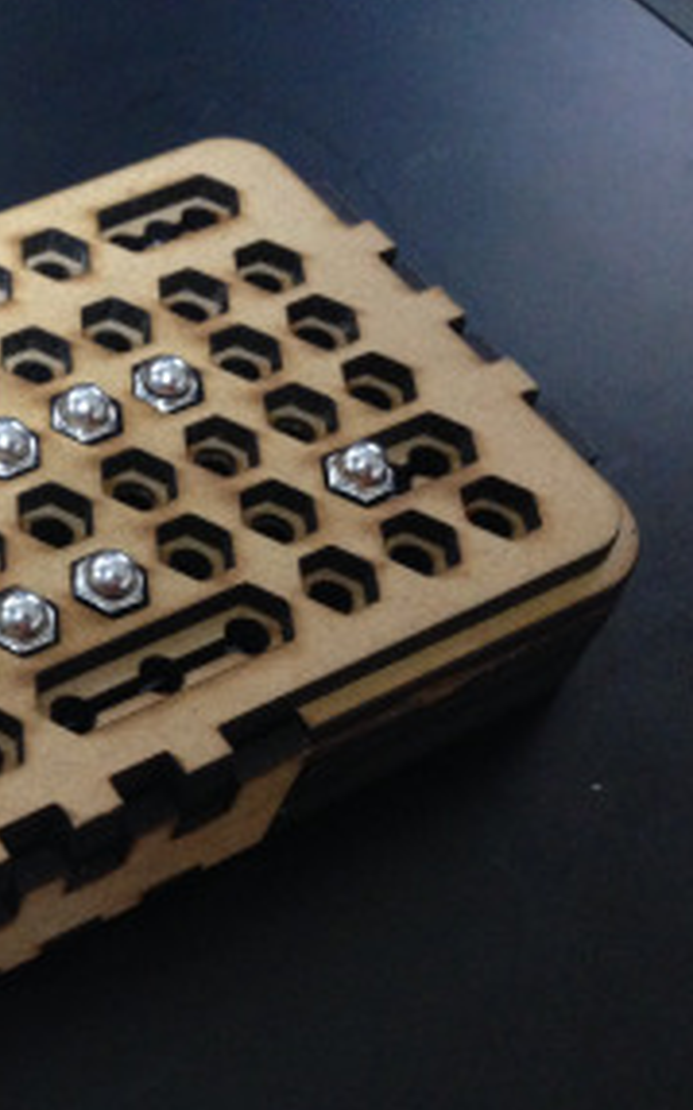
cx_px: -159
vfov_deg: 33.3
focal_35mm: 61
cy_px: 698
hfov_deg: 19.9
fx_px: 1846
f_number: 2.4
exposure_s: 1/20
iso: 400
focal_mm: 4.12
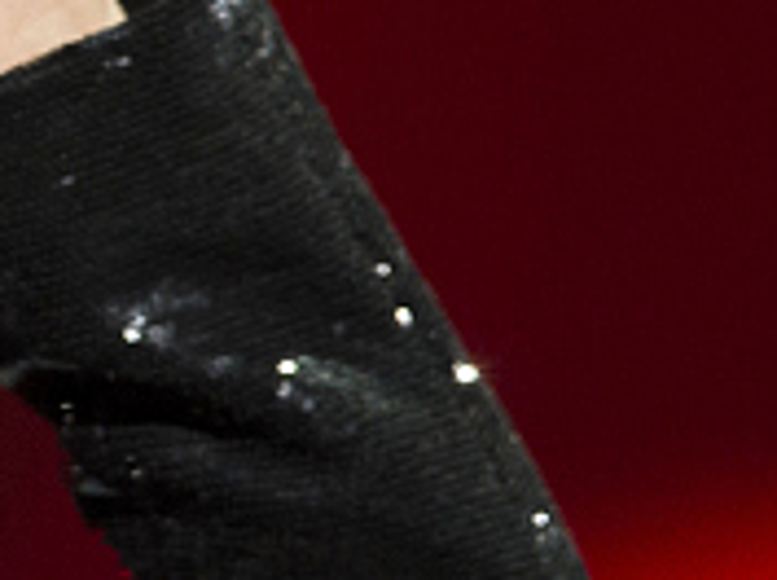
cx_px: -751
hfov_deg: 0.9
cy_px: -176
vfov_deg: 0.7
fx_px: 49931
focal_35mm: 2229
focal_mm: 400
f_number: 4
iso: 1600
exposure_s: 1/640
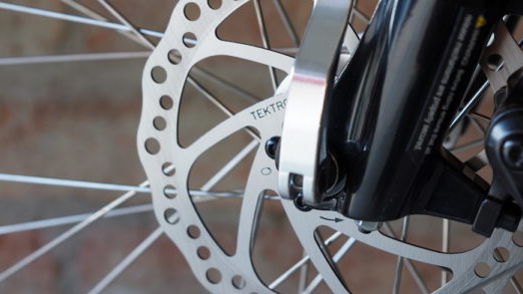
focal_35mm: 66
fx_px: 915
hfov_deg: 31.7
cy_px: 151
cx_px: 330
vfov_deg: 18.3
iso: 200
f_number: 4.5
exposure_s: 1/60
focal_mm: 43
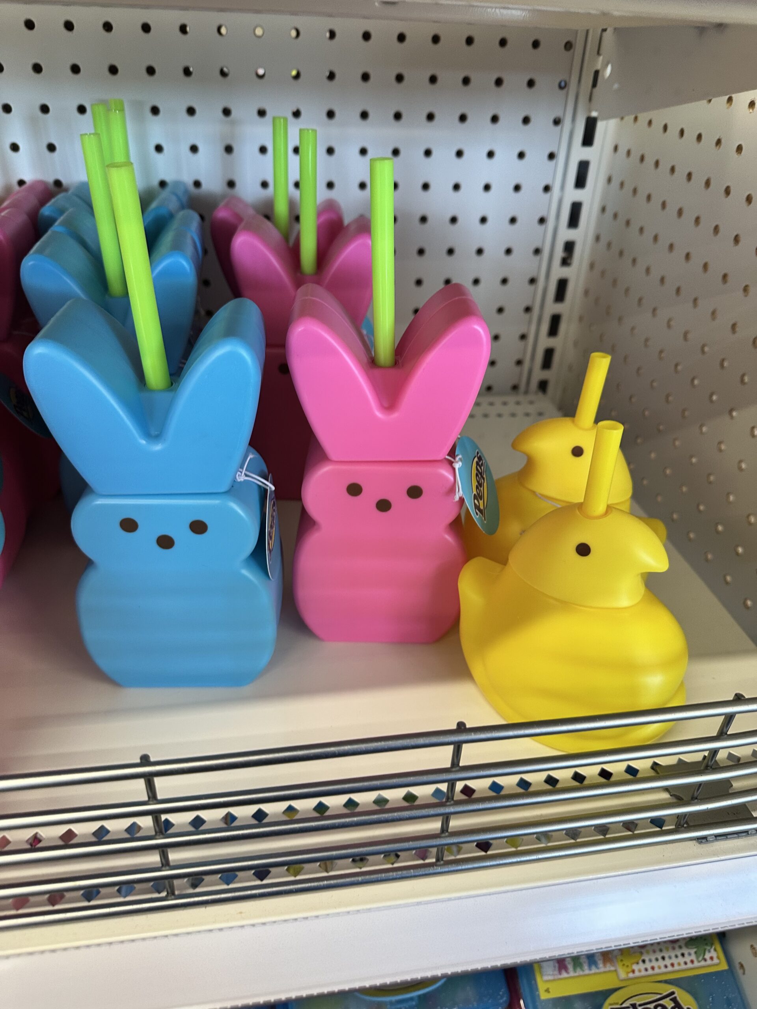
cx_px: 378
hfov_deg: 56.8
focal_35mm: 24
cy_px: 504
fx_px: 700
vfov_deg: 71.6
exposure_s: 1/87
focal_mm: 6.86
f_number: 1.78
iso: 200
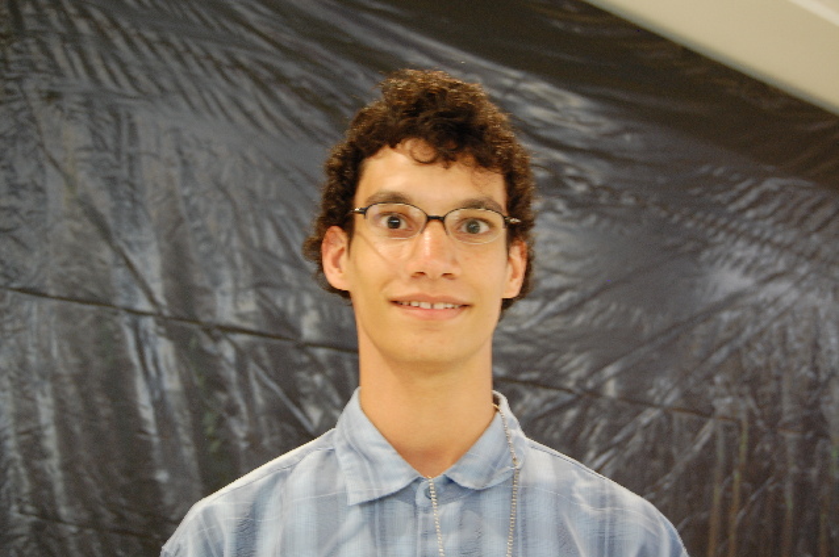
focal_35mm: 60
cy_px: 278
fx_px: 1397
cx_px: 420
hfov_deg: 33.4
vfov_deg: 22.6
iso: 800
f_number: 5
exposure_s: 1/8
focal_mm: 40
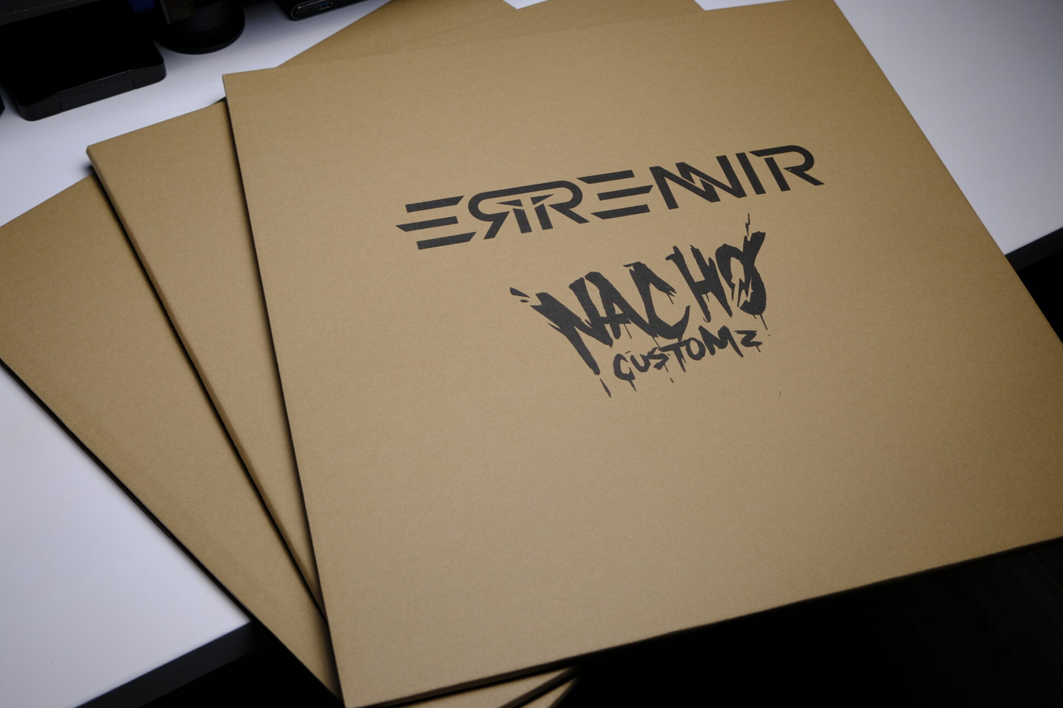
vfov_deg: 35.9
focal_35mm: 37
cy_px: 335
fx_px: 1092
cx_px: 531
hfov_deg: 51.9
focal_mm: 23.5
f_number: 4
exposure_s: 1/60
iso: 200
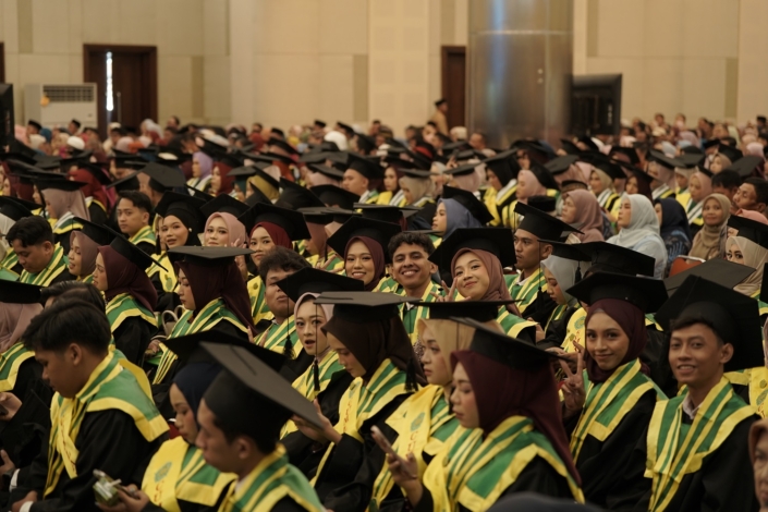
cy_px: 256
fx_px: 1493
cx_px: 384
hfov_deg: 28.8
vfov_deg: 19.5
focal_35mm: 70
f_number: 2.8
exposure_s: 1/125
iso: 800
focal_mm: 70
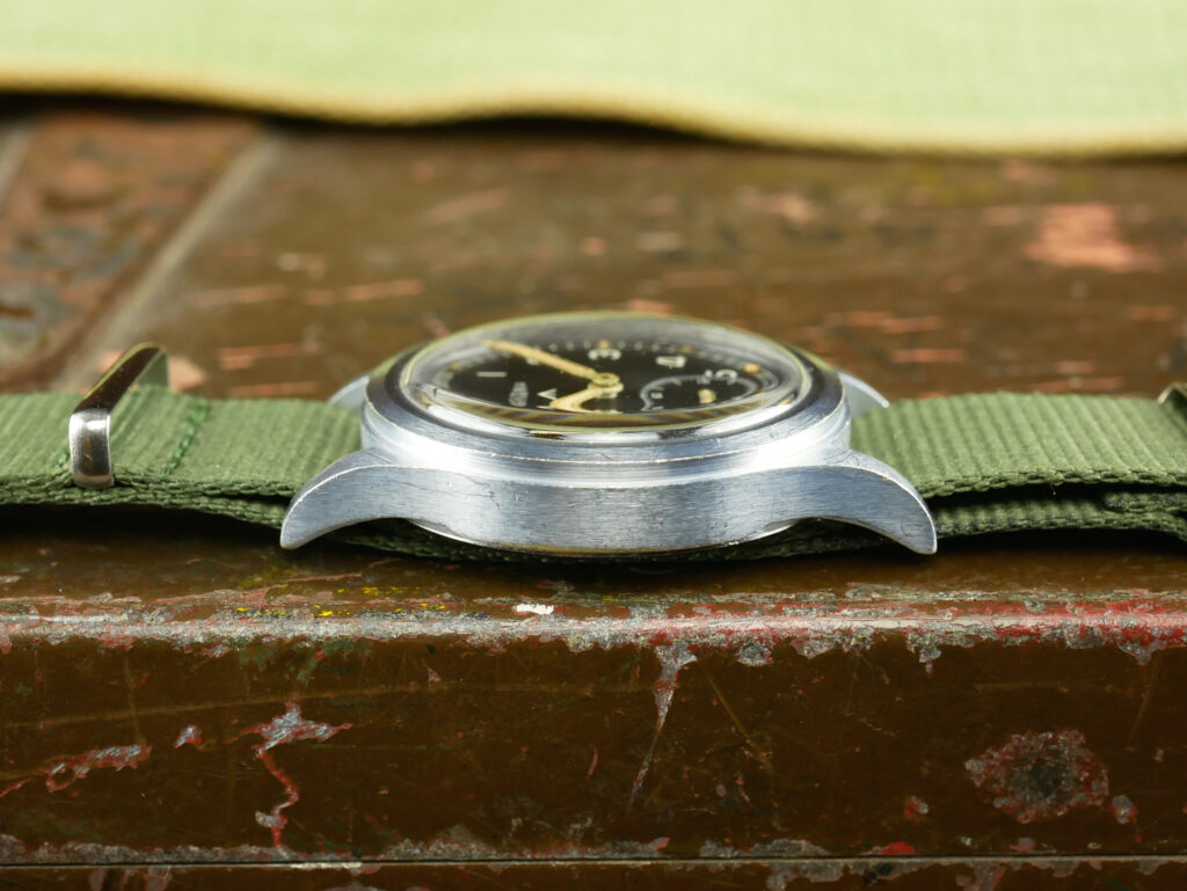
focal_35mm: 60
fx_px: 2058
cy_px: 446
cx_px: 594
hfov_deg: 32.2
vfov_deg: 24.4
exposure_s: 1/40
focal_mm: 30
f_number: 6.3
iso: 800
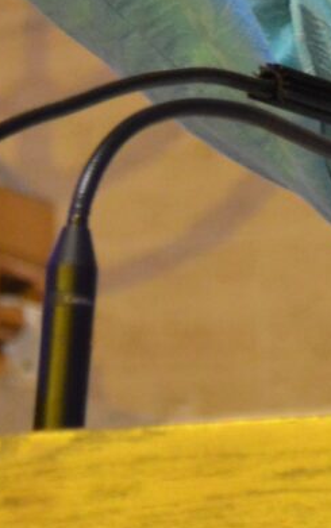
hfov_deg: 2.3
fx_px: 8284
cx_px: 715
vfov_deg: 3.6
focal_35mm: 575
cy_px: -85
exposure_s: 1/30
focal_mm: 72
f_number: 5.6
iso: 1600
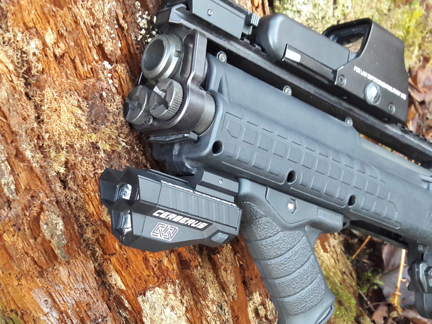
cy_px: 162
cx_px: 216
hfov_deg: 63.4
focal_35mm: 28
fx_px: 349
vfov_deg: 49.7
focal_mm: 3.7
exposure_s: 1/30
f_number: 1.9
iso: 160
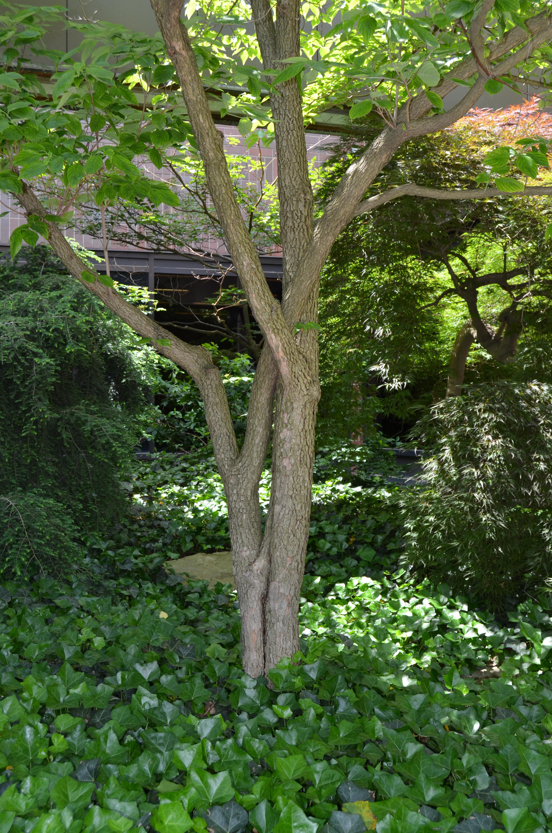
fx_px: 901
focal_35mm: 39
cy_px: 416
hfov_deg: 34.1
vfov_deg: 49.6
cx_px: 276
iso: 200
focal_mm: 26
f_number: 6.3
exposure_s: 1/80
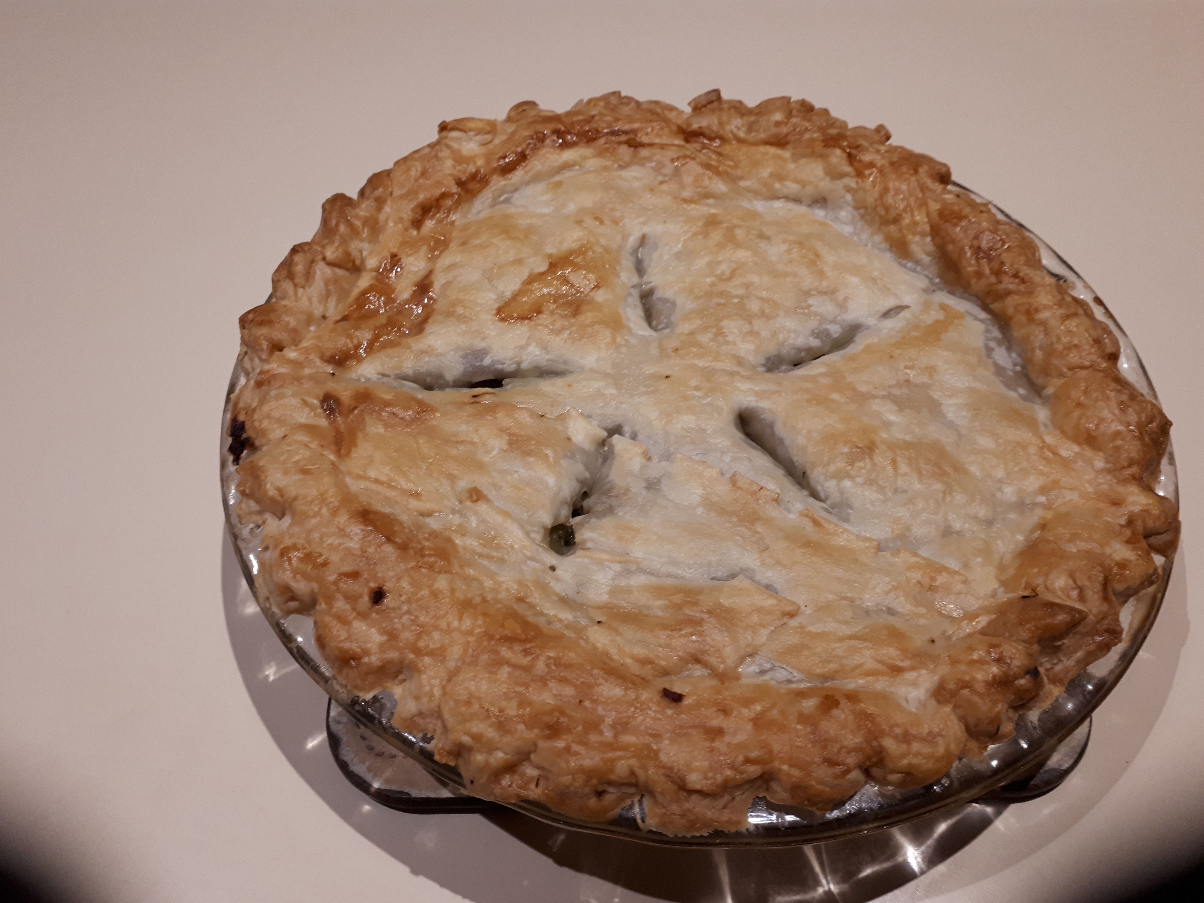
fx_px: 939
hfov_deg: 65.3
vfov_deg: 51.4
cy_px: 452
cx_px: 602
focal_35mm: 27
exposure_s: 1/33
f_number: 1.9
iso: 125
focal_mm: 3.6
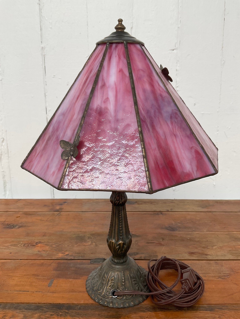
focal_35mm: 29
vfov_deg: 61.7
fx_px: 268
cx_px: 120
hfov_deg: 48.2
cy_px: 160
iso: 20
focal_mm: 3
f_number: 1.8
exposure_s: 1/122
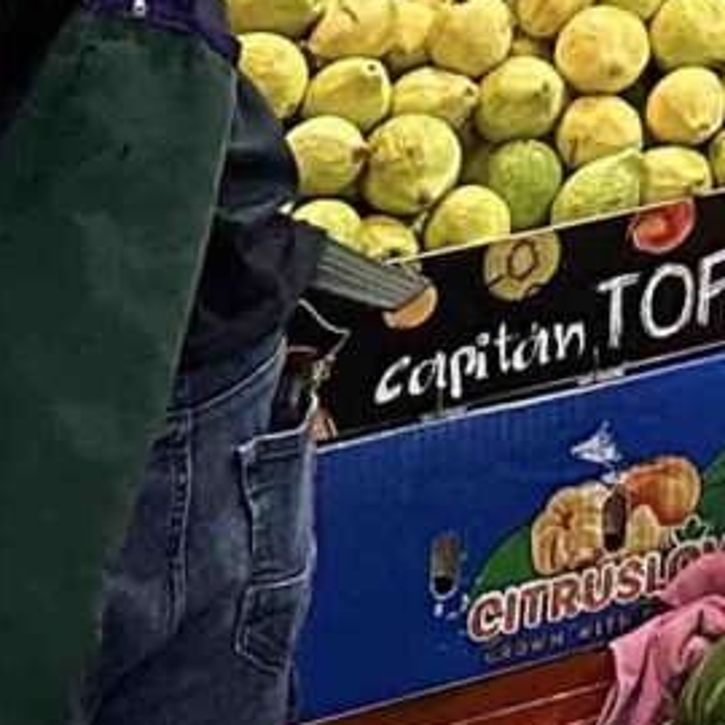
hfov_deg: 7.1
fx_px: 4763
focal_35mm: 201
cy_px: -1686
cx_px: 2658
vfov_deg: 7.4
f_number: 1.78
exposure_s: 1/60
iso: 200
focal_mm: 6.86
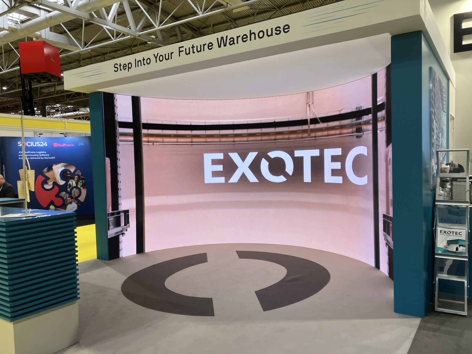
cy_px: 177
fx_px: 382
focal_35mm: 28
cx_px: 236
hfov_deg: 63.4
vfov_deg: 49.7
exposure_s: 1/100
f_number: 1.8
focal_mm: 3.99
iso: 80
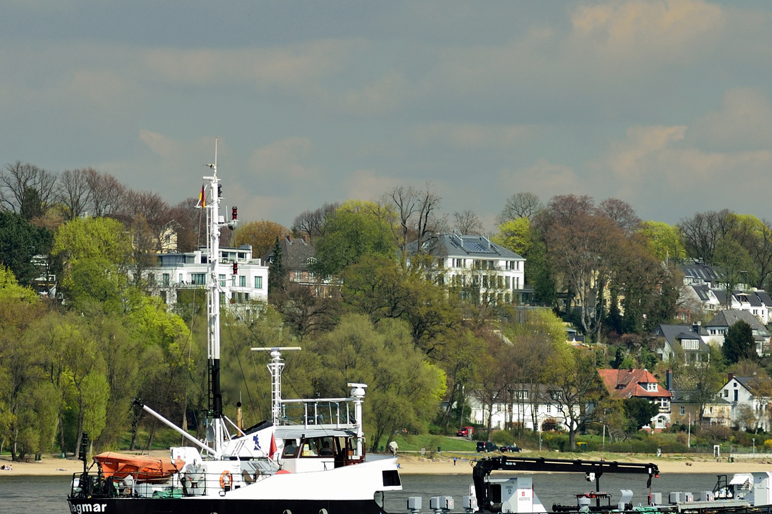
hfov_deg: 7.8
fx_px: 5657
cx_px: 517
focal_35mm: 264
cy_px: 360
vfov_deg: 5.2
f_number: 6.3
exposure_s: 1/640
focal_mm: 122
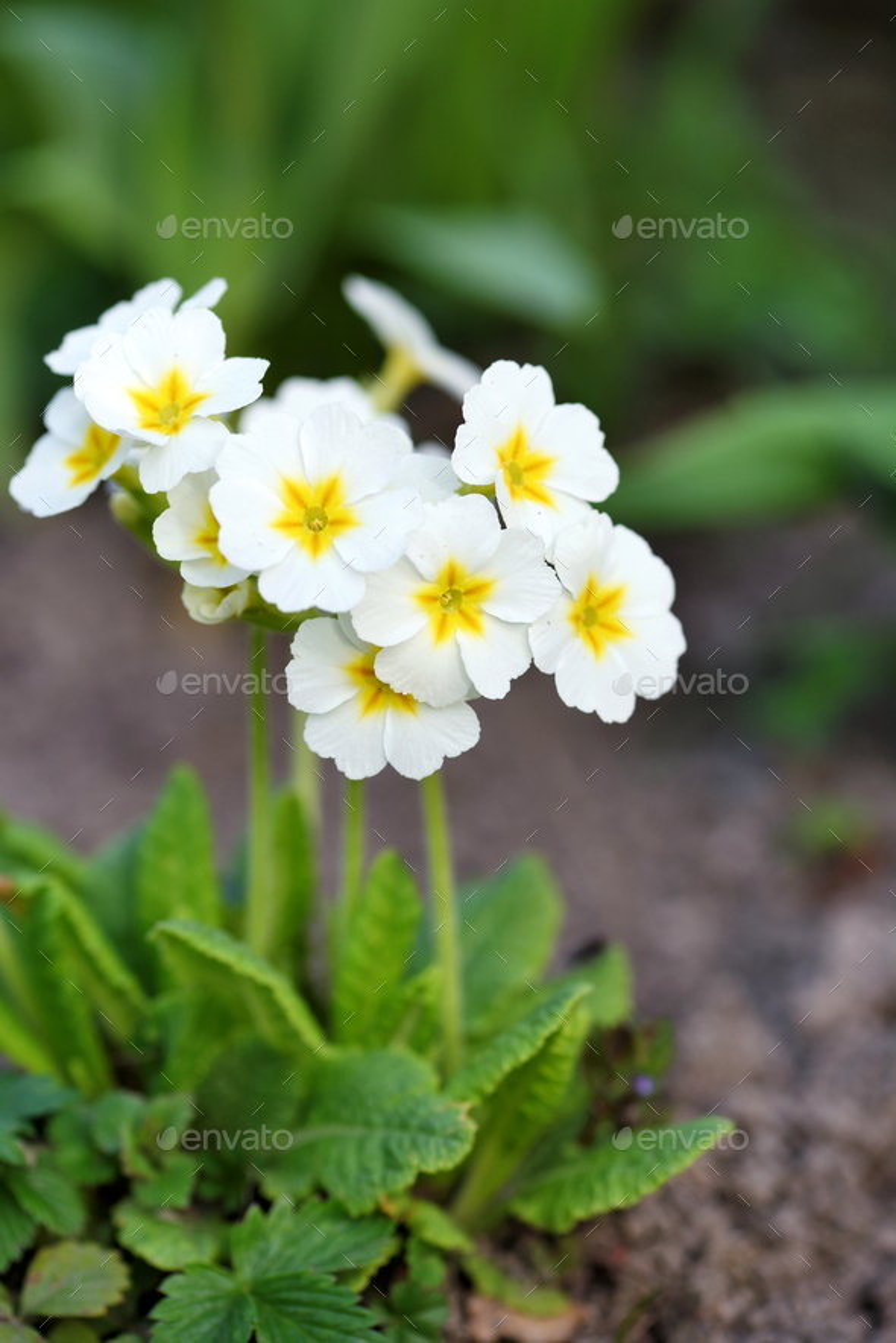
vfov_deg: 19.5
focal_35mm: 105
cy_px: 672
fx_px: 3917
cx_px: 448
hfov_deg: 13.1
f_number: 5.6
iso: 200
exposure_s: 1/400
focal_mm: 105
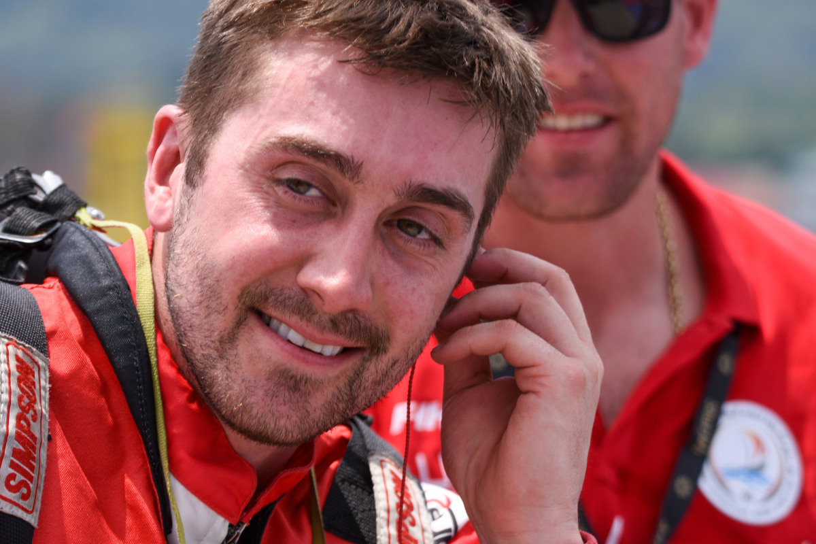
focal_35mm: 225
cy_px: 272
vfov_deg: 6.1
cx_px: 408
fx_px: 5100
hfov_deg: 9.1
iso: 200
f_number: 5.6
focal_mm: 150
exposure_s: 1/800
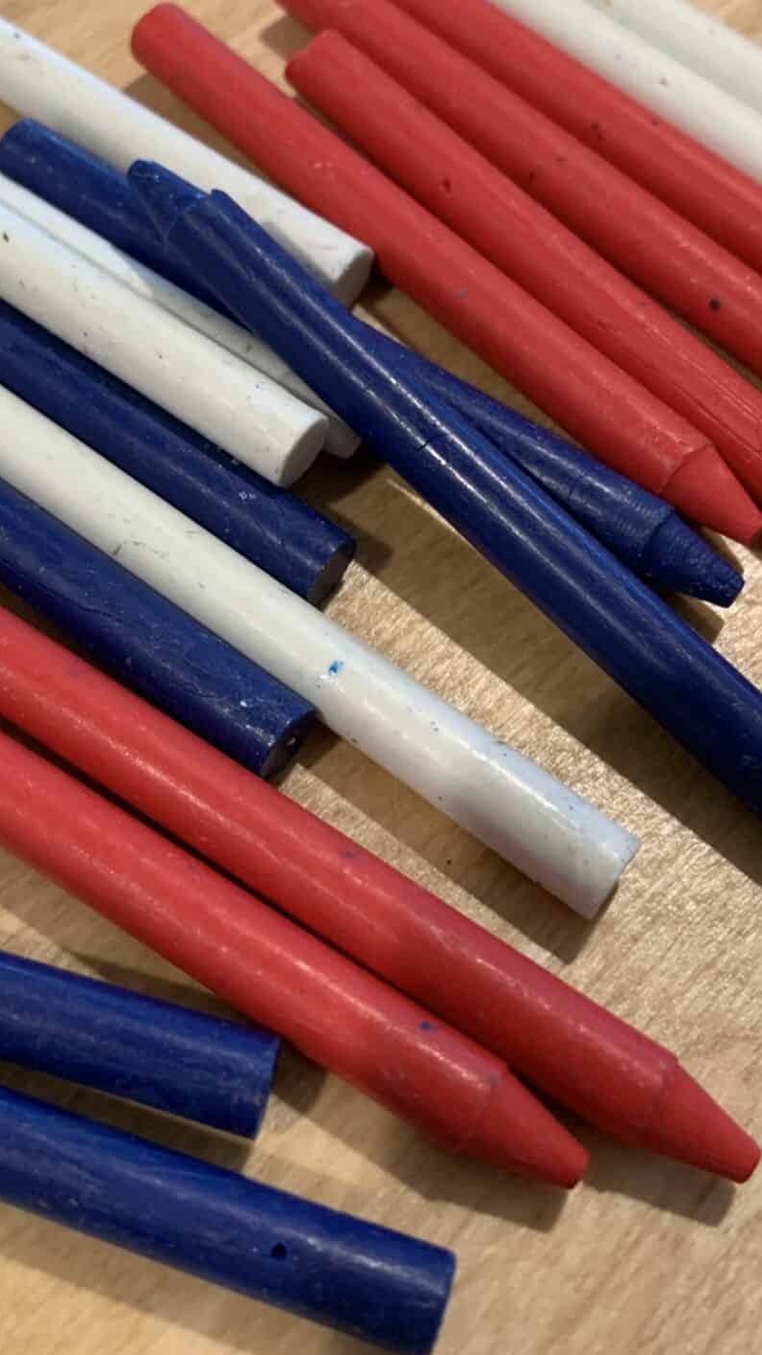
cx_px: 231
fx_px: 1473
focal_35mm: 41
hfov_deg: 28.7
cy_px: 552
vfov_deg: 49.1
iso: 250
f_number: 1.8
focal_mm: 4.25
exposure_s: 1/60
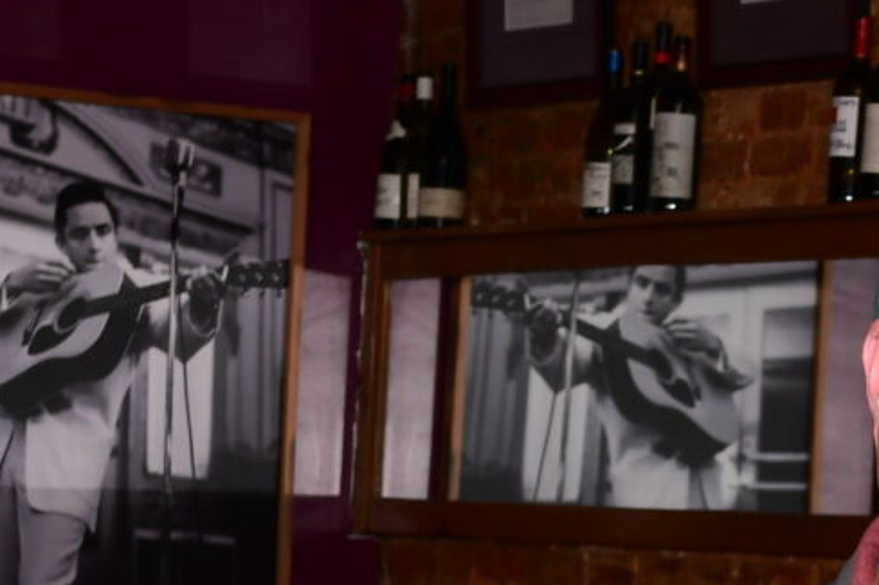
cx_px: 1106
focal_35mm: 210
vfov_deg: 6.5
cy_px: 861
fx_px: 5125
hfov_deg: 9.6
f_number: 5.6
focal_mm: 40
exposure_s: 1/125
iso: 200
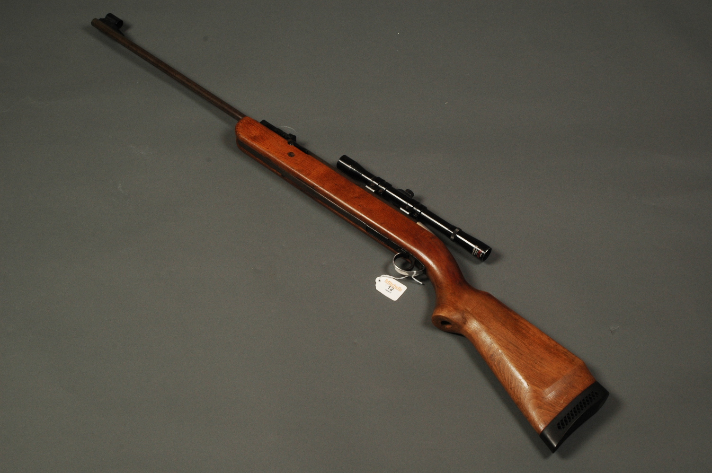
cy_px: 236
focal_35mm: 57
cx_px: 356
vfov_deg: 23.7
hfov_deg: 35.1
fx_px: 1126
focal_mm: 38
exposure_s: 1/125
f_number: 16
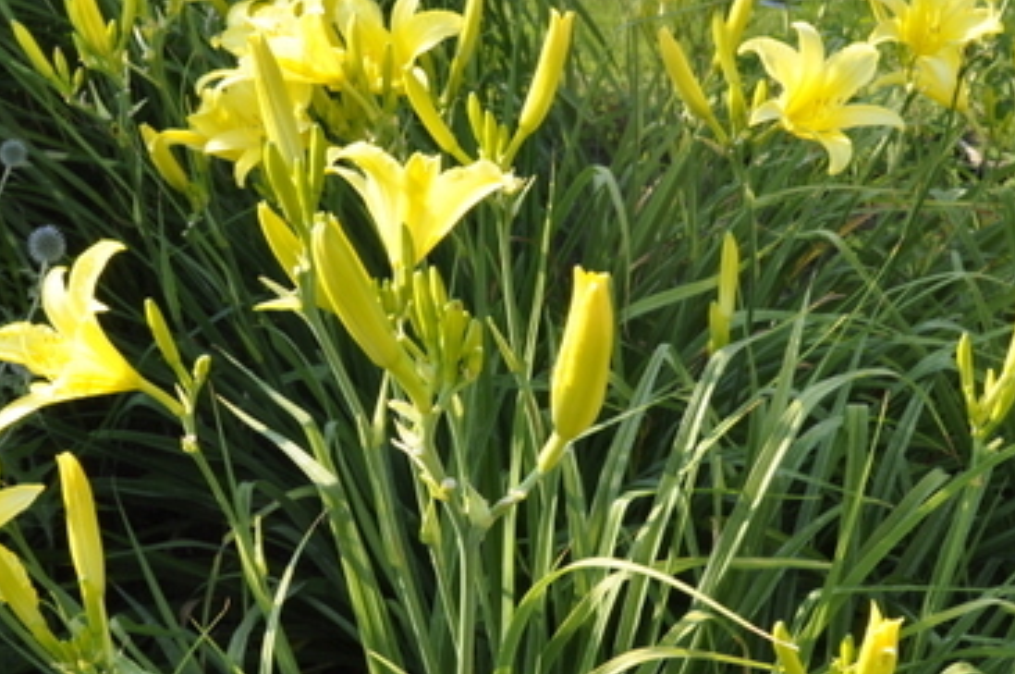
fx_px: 1661
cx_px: 552
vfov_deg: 22.8
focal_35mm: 59
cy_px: 458
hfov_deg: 34.0
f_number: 9.5
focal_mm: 18
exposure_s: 1/90
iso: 200
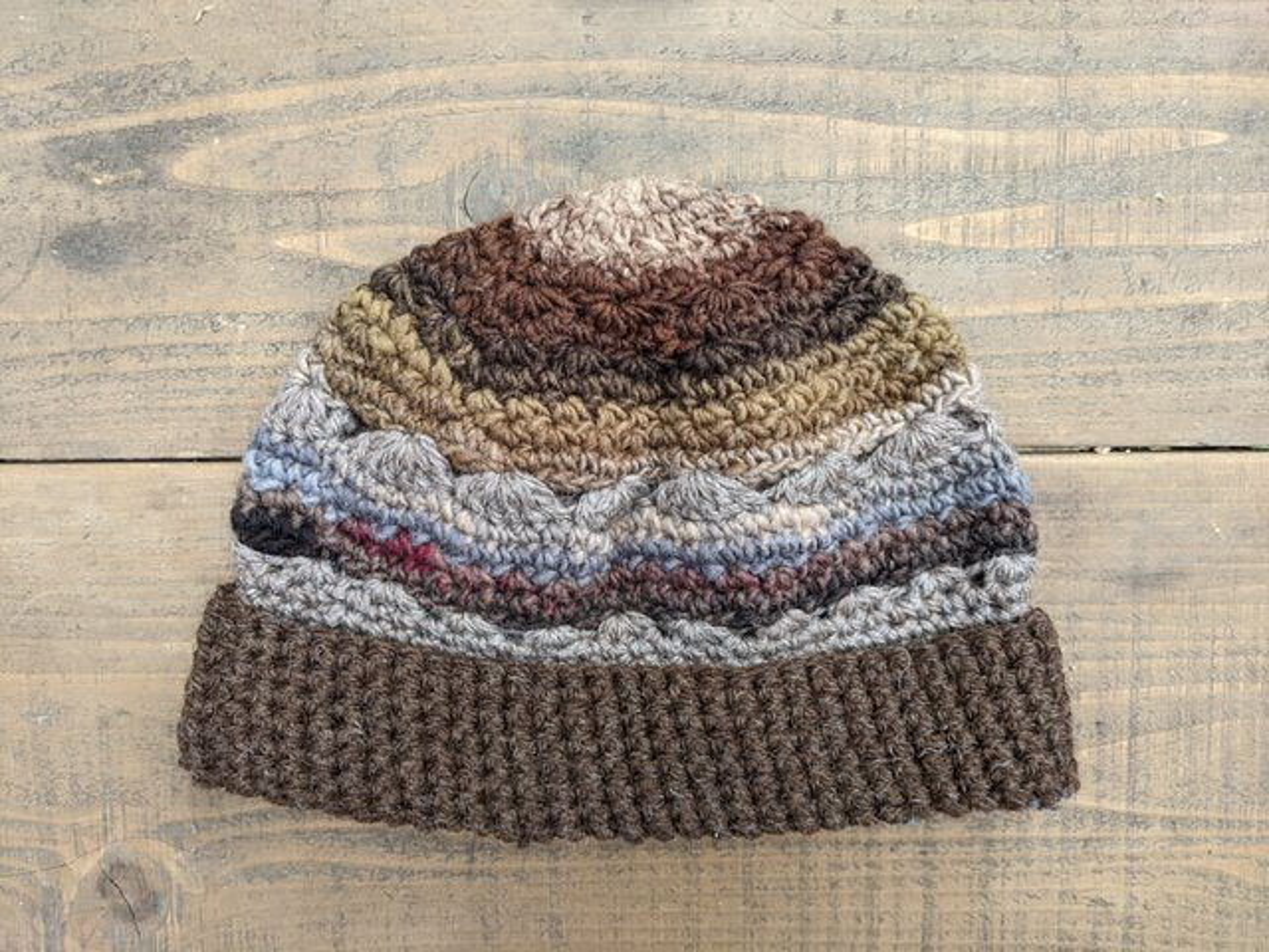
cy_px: 476
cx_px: 634
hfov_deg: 65.3
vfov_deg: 51.4
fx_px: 990
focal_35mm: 27
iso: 66
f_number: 1.8
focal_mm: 4.44
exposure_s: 1/290
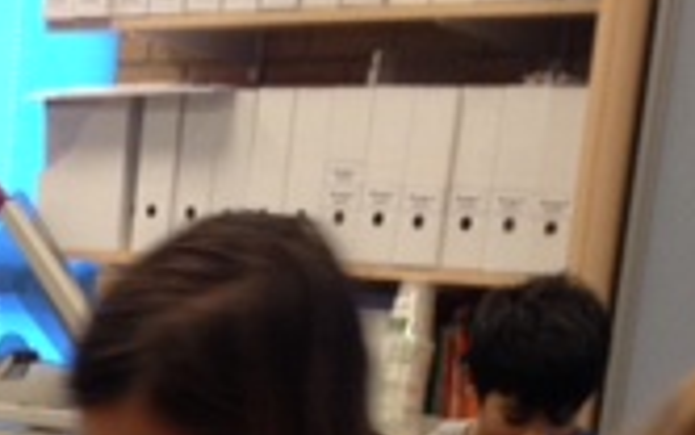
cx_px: -528
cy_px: 958
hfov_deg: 13.3
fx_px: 2710
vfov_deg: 8.6
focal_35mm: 143
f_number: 2.4
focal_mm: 4.28
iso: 125
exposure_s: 1/20
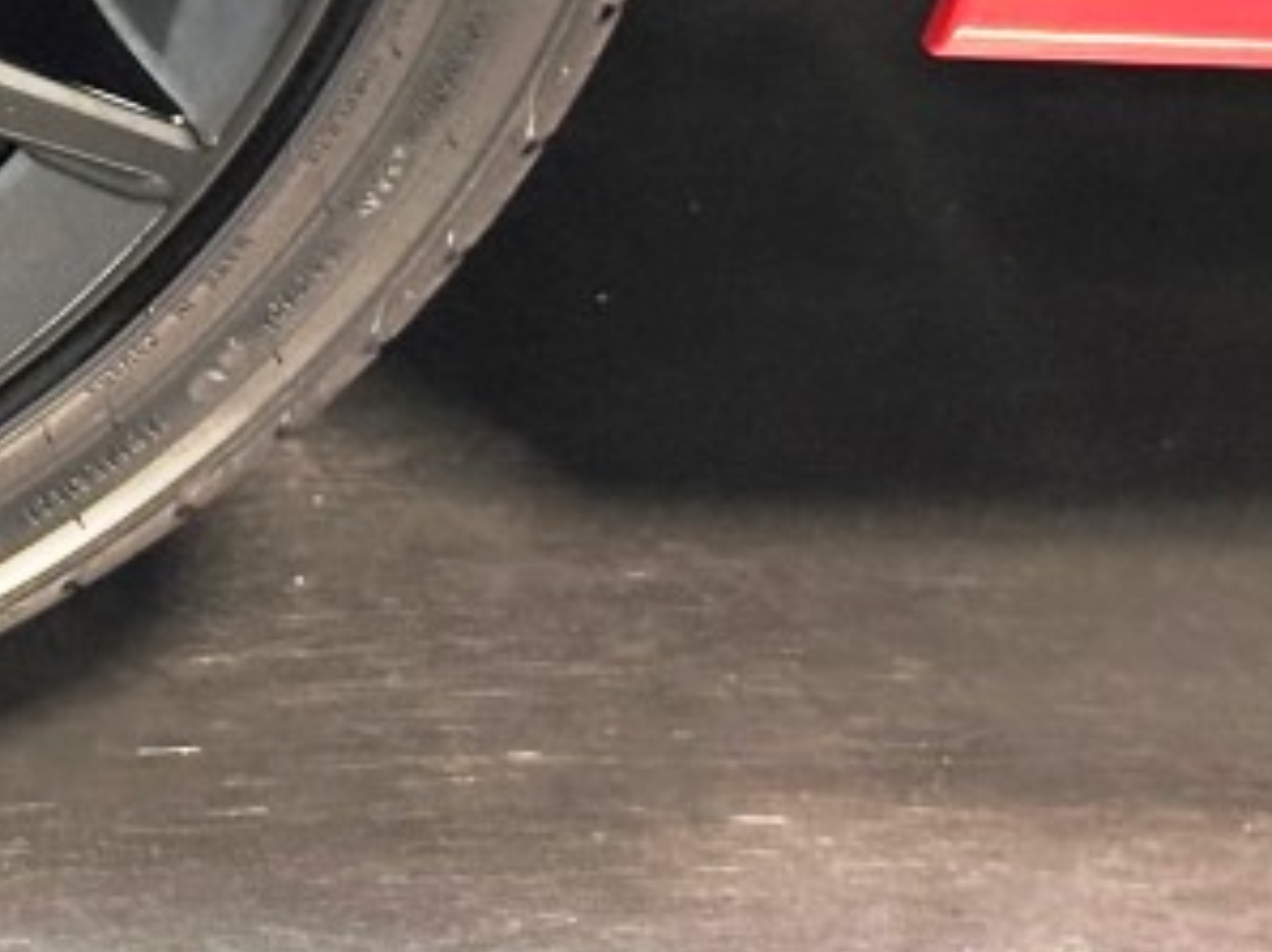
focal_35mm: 165
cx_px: -824
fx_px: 6058
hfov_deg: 11.3
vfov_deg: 8.8
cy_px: -495
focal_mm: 6.86
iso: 640
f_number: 1.78
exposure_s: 1/20
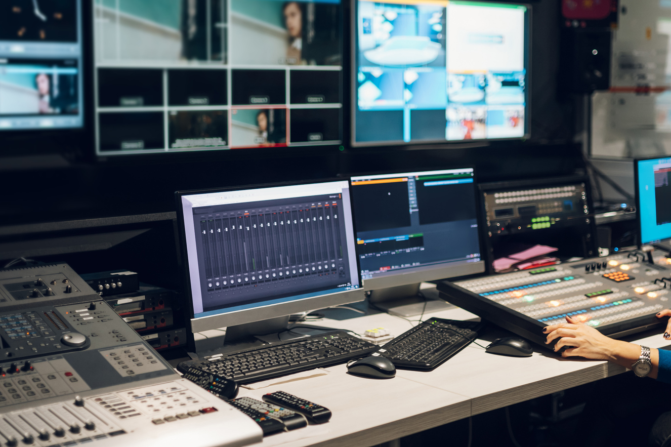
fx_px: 1043
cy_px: 204
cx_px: 406
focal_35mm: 56
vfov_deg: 24.2
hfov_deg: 35.5
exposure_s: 1/80
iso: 400
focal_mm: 35
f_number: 1.4
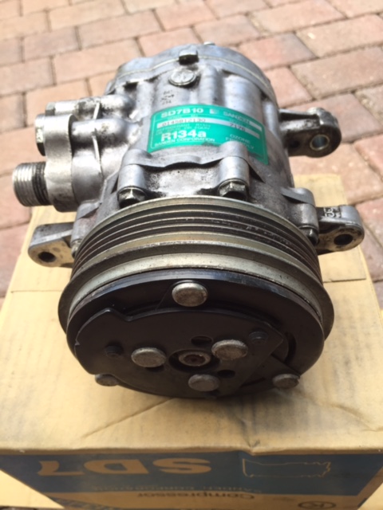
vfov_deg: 61.7
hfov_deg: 48.2
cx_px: 192
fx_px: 428
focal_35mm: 29
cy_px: 255
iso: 32
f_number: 2.2
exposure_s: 1/186
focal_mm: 4.15
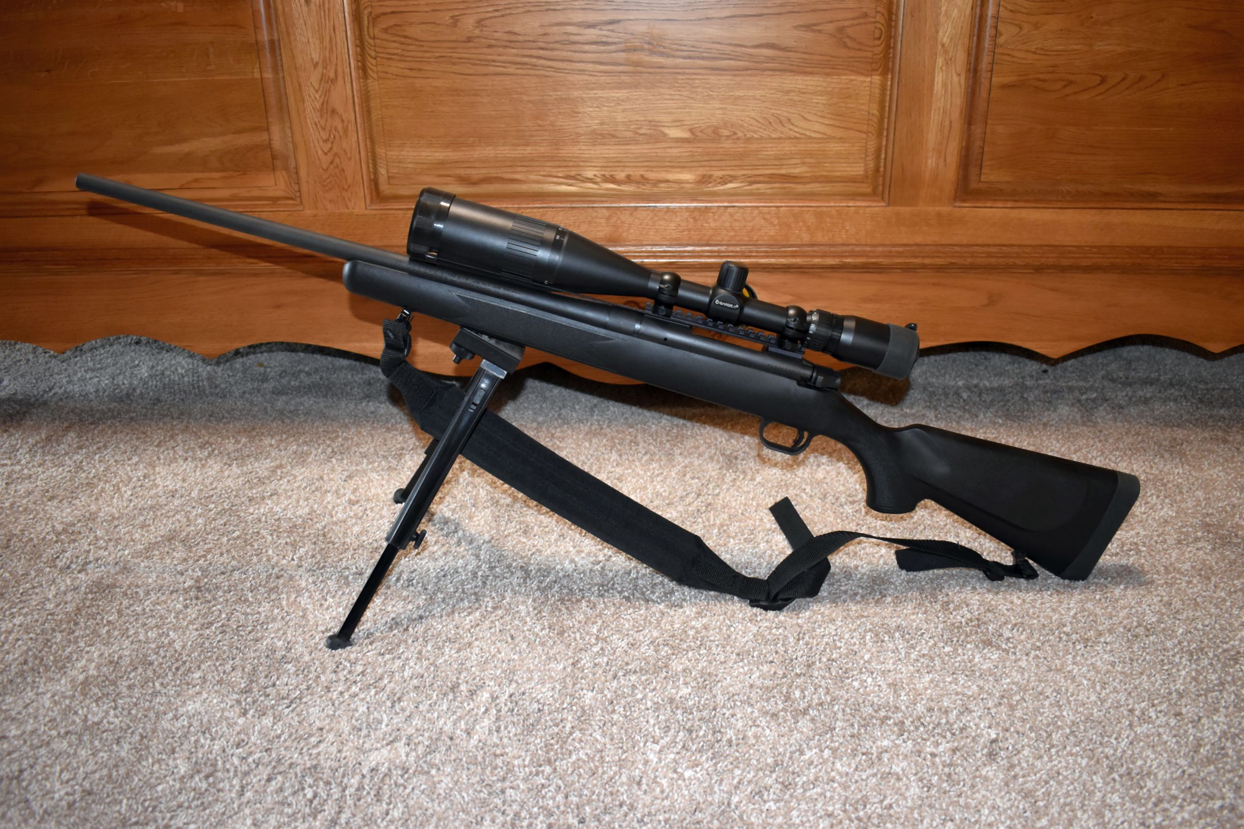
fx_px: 1037
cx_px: 622
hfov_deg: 61.9
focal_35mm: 30
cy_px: 414
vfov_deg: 43.6
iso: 1100
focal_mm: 20
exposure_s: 1/60
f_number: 3.5
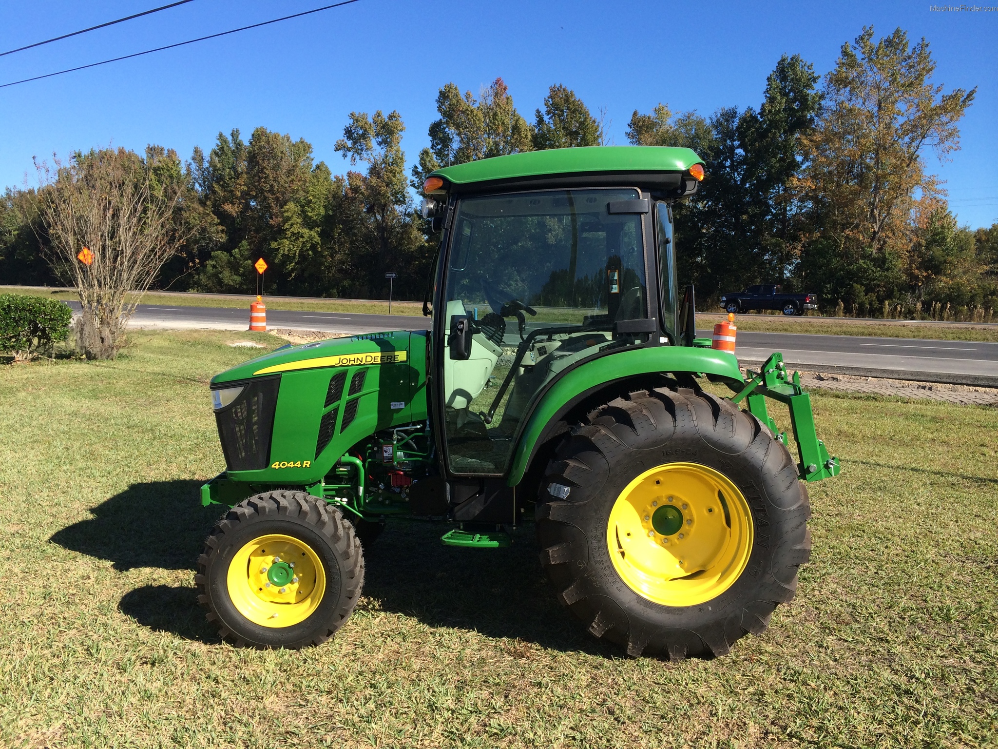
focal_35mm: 30
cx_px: 499
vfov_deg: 46.8
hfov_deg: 60.0
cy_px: 374
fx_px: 865
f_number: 2.2
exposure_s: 1/1414
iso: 32
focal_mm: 4.12
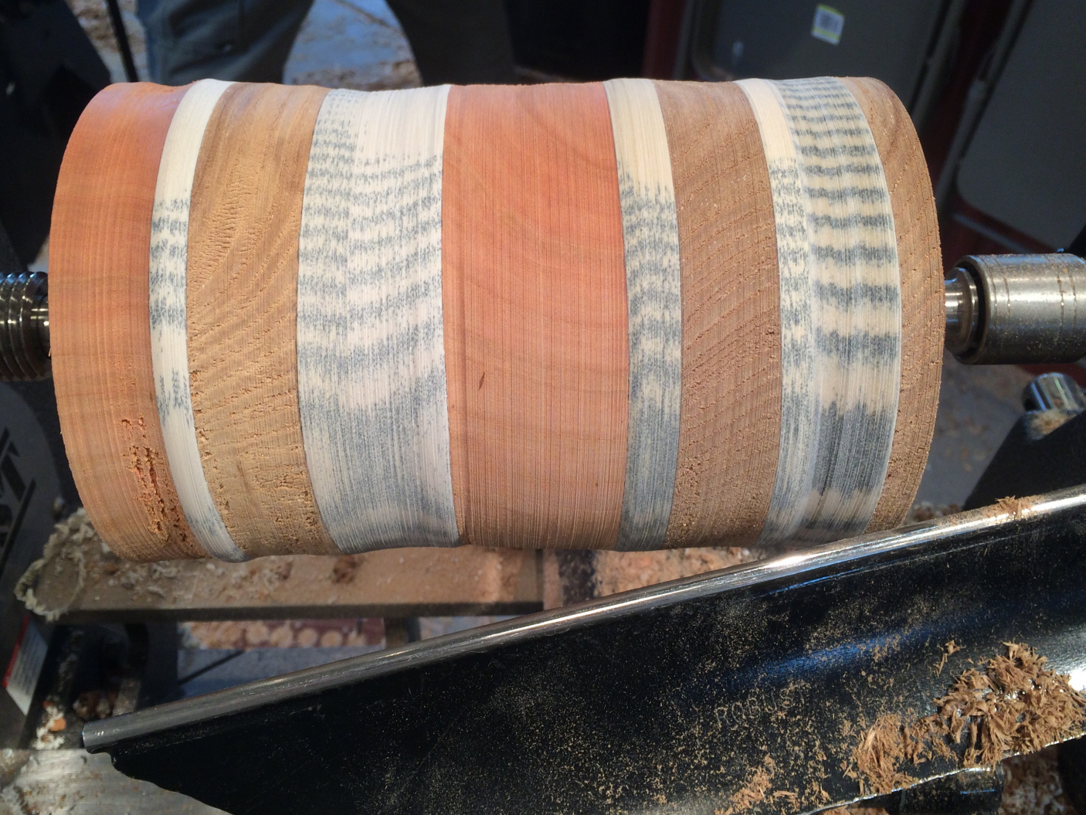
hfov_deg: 55.3
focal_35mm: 33
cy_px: 367
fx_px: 1035
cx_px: 511
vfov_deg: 42.9
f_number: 2.2
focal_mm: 4.15
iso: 50
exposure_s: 1/60
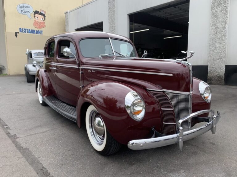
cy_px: 88
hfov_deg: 67.3
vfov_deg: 53.1
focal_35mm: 26
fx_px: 178
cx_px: 118
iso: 25
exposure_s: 1/520
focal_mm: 4.25
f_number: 1.8
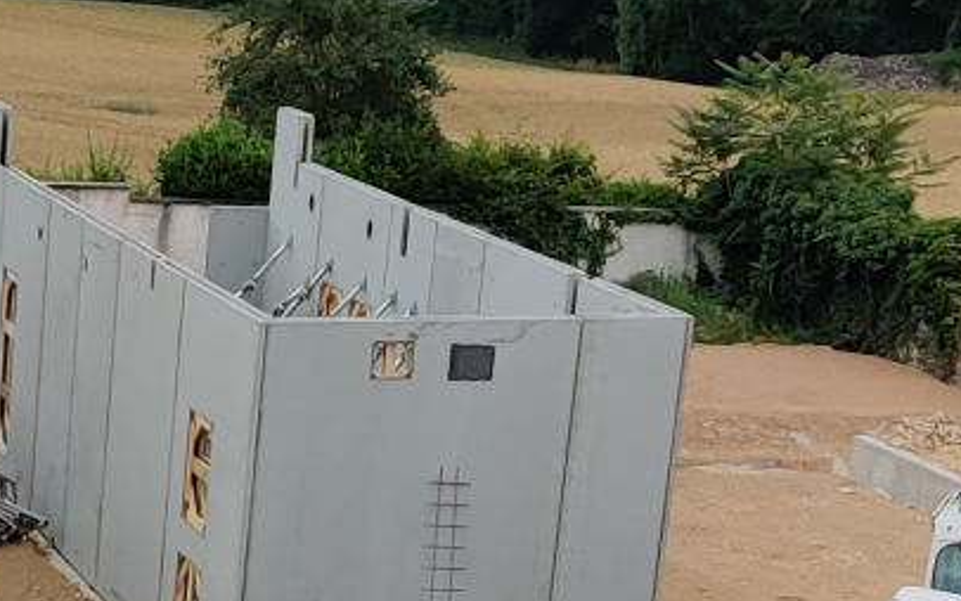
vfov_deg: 9.1
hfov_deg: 14.3
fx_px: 3694
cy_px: 883
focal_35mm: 141
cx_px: -244
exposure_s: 1/1368
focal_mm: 4.8
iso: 125
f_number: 1.6
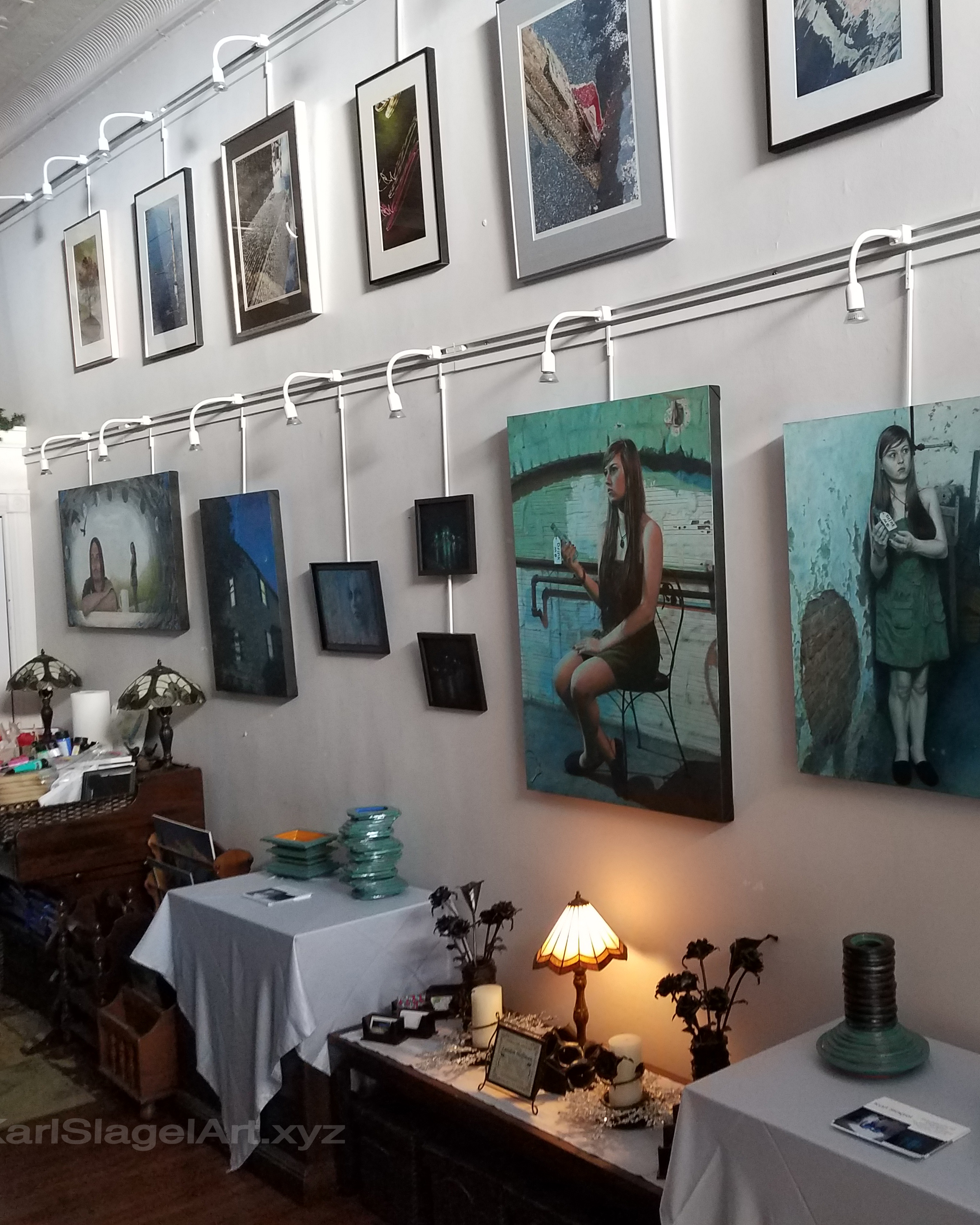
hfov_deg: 42.0
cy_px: 614
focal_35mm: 34
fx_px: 1233
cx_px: 742
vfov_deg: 52.8
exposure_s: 1/60
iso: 160
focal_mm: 4.2
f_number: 1.7
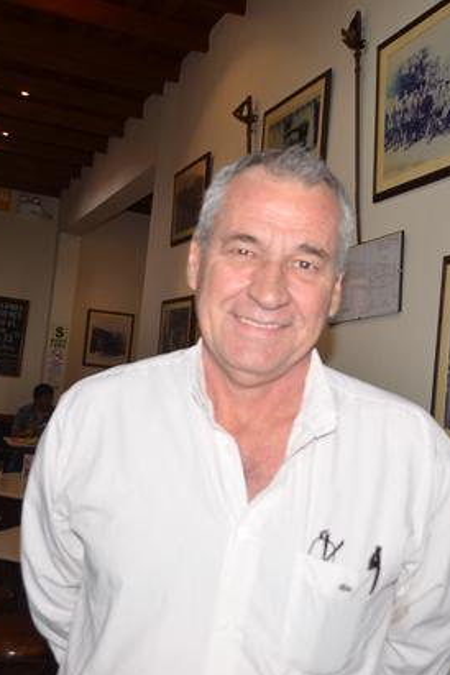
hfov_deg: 31.9
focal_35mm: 42
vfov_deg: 46.4
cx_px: 240
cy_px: 347
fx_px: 787
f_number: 3.5
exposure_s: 1/60
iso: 200
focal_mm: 18
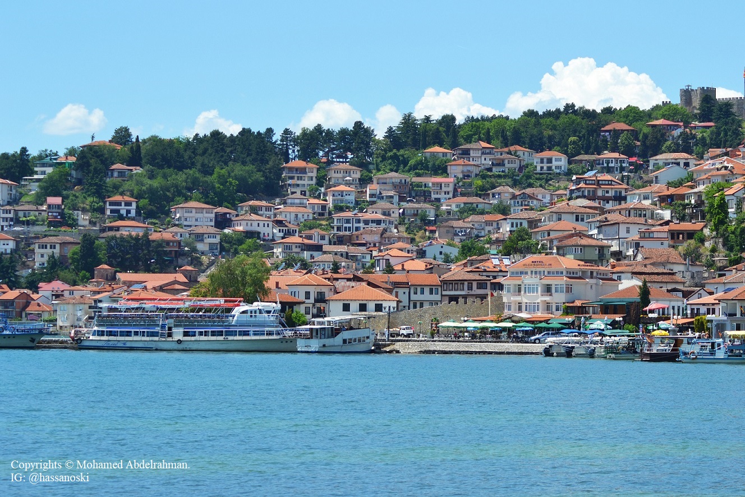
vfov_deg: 13.0
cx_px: 372
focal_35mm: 105
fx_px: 2173
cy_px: 248
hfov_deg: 19.5
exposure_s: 1/500
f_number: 5.6
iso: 100
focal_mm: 70
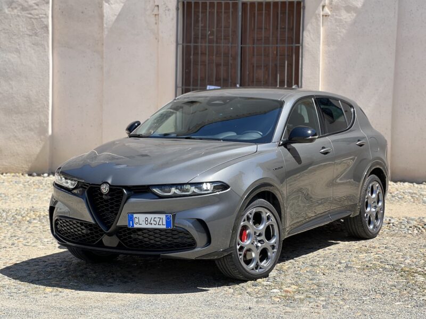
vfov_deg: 19.1
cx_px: 213
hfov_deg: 25.3
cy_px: 160
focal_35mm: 77
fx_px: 948
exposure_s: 1/447
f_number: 2.8
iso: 32
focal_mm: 9
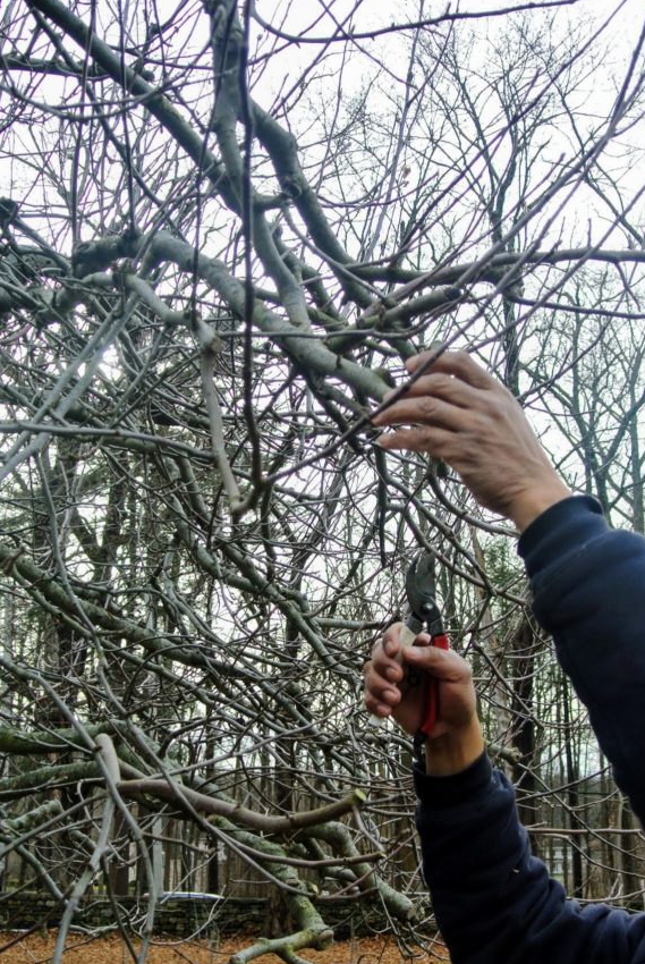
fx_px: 1259
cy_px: 539
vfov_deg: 41.8
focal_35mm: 47
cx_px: 388
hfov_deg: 28.7
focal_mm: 14.5
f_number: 4
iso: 100
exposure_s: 1/250
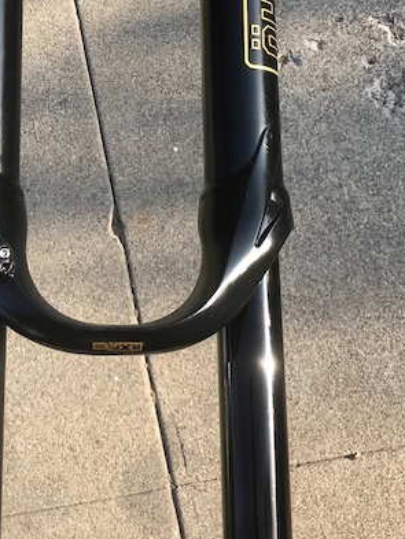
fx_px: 889
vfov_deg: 33.4
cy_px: 165
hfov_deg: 25.4
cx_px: 113
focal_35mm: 57
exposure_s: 1/509
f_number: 1.8
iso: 20
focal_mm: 3.99
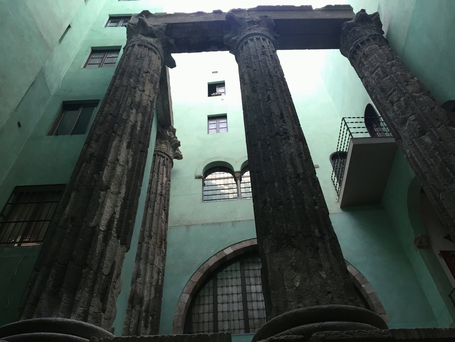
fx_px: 381
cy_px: 171
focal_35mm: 29
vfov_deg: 48.2
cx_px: 228
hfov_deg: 61.7
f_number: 2.2
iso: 32
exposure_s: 1/33
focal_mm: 4.15
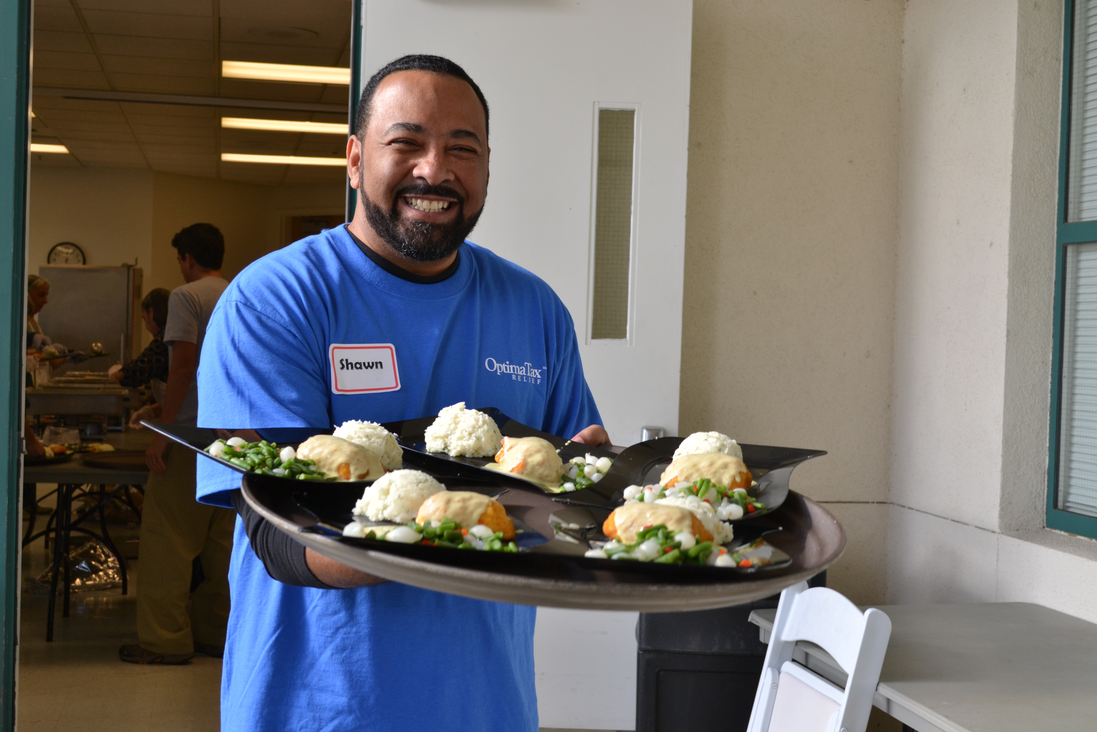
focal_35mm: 48
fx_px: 1463
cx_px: 548
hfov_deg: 41.1
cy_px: 366
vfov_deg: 28.1
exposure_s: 1/60
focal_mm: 32
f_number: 8
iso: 280
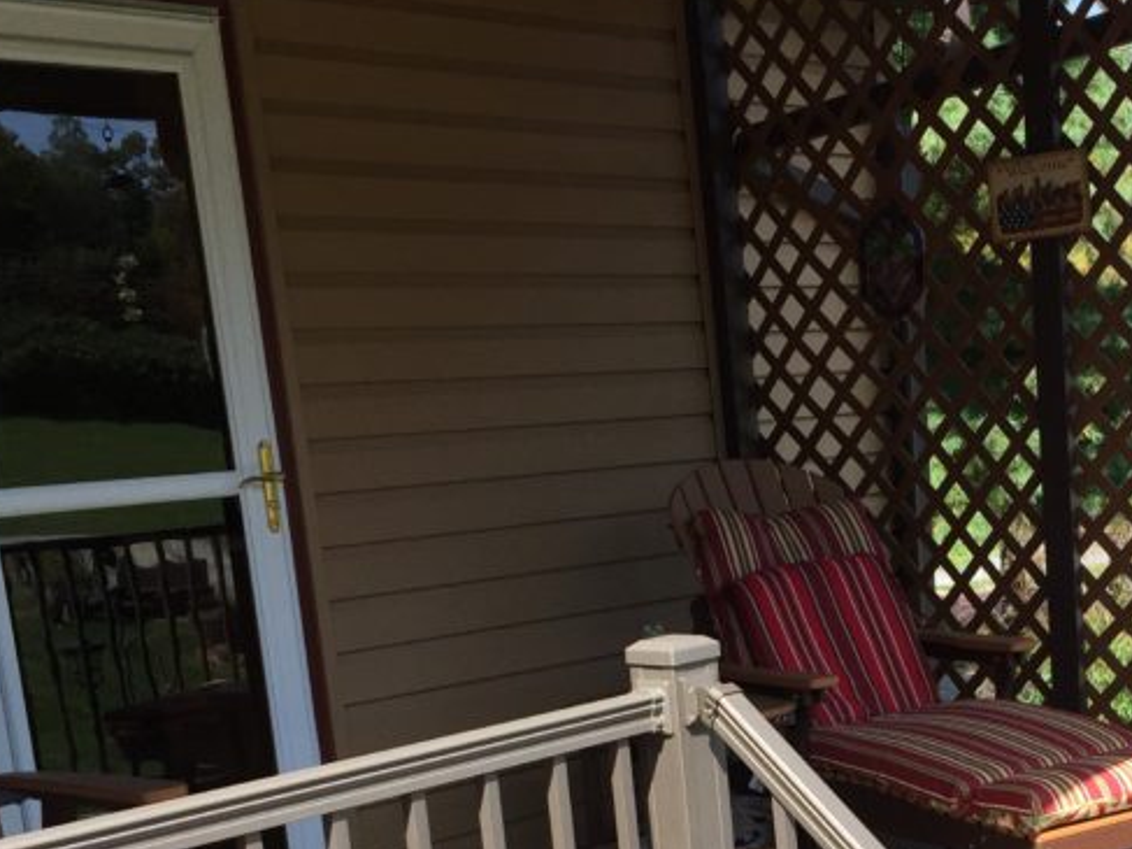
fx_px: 1994
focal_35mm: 61
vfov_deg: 23.0
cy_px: 861
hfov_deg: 30.9
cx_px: 895
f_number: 2.2
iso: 32
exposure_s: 1/964
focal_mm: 4.15
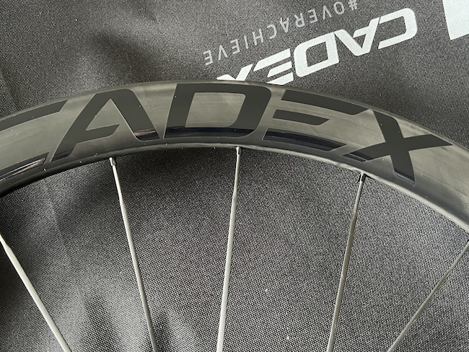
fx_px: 434
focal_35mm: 32
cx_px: 219
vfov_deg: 44.2
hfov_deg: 56.8
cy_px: 164
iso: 640
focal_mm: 5.7
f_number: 1.5
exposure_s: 1/32
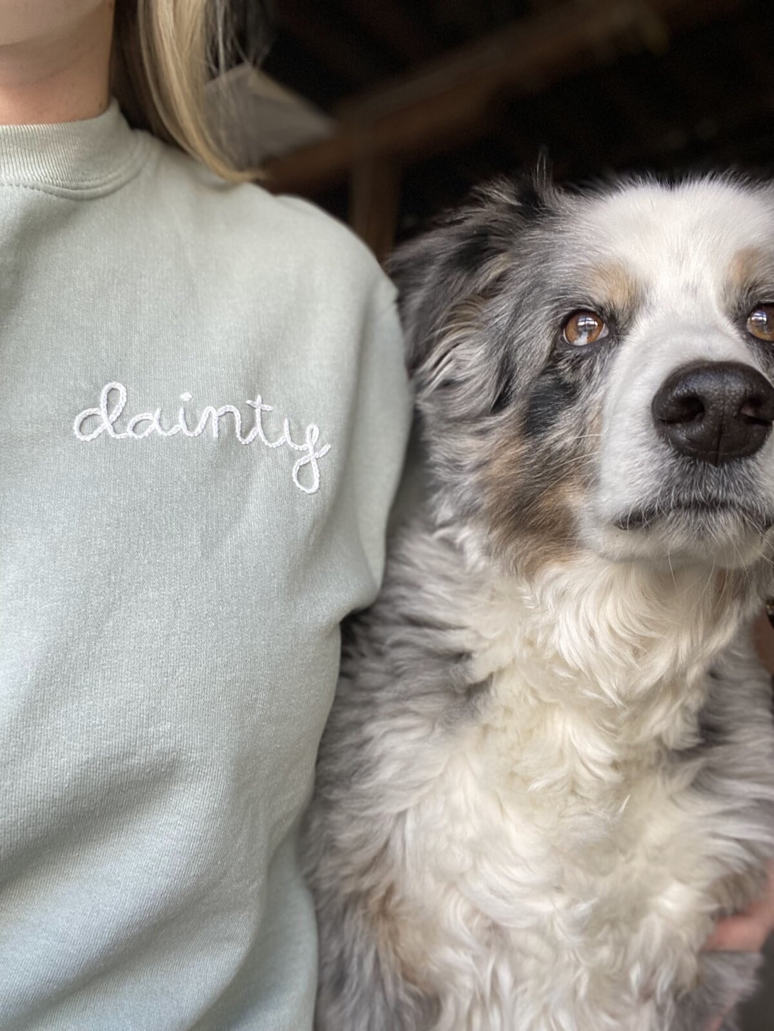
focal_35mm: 30
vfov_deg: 60.0
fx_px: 894
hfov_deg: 46.8
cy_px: 516
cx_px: 387
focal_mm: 2.71
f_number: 2.2
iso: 100
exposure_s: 1/83
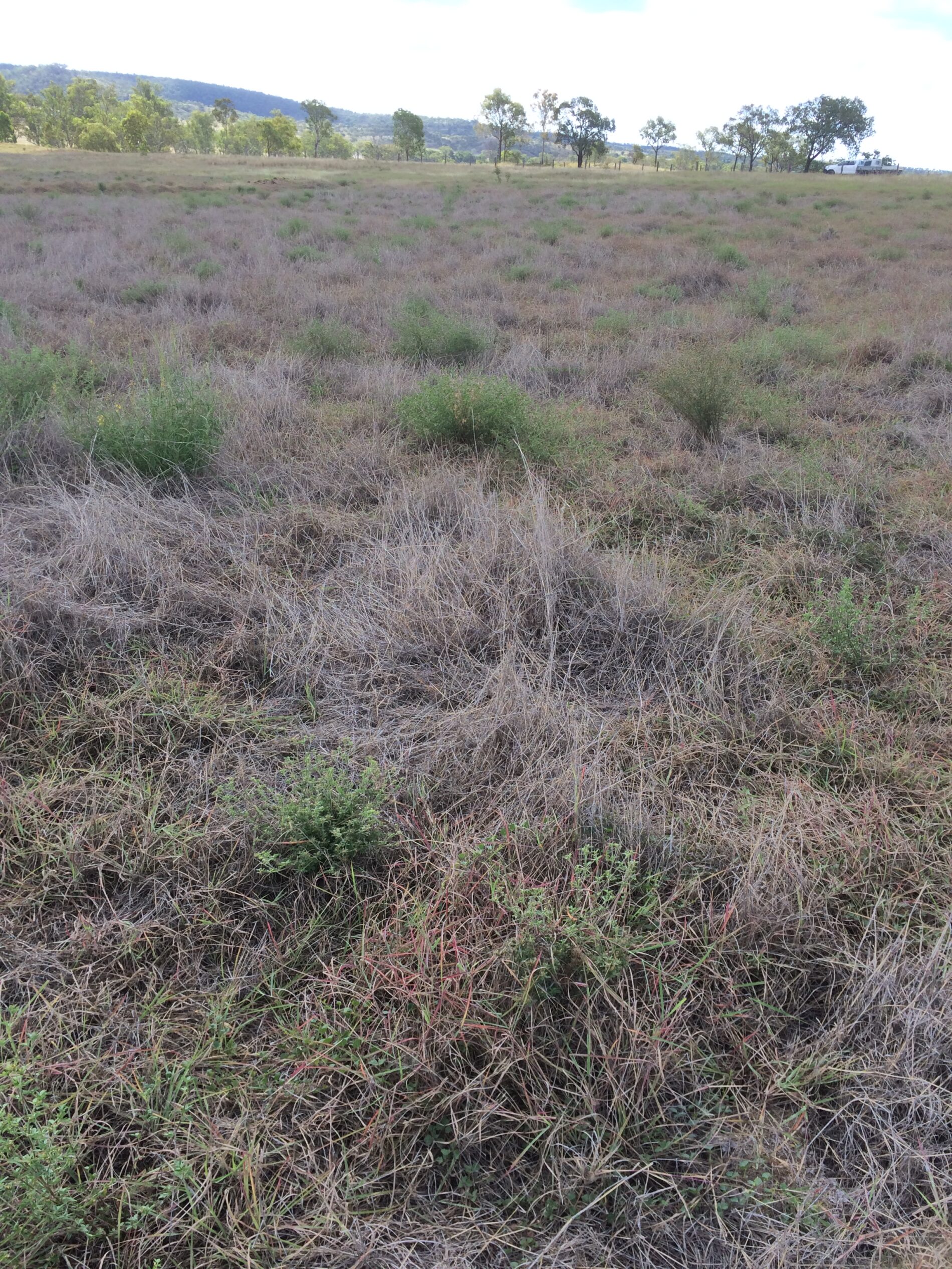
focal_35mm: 29
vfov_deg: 61.7
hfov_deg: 48.2
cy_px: 634
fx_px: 1063
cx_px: 476
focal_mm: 4.15
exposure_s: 1/746
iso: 32
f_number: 2.2
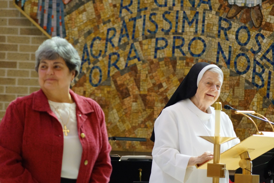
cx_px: 137
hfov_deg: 6.9
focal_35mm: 300
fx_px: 2281
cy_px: 92
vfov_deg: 4.6
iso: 1600
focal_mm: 200
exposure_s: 1/160
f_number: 5.6
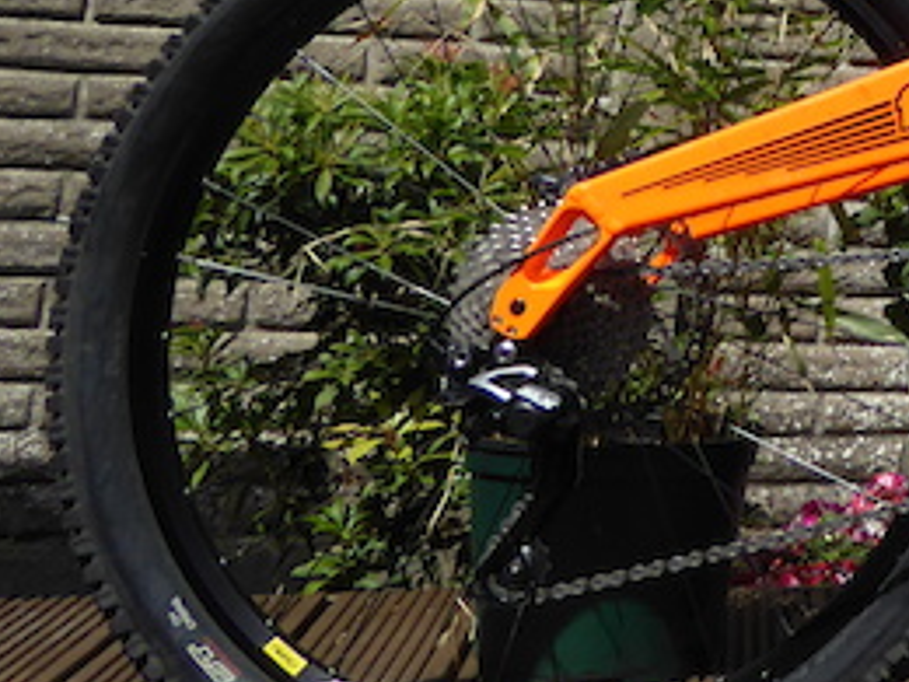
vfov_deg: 18.1
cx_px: 1384
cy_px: -147
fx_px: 2022
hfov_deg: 21.2
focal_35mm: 77
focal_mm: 4.3
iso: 100
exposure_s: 1/1600
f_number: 3.3
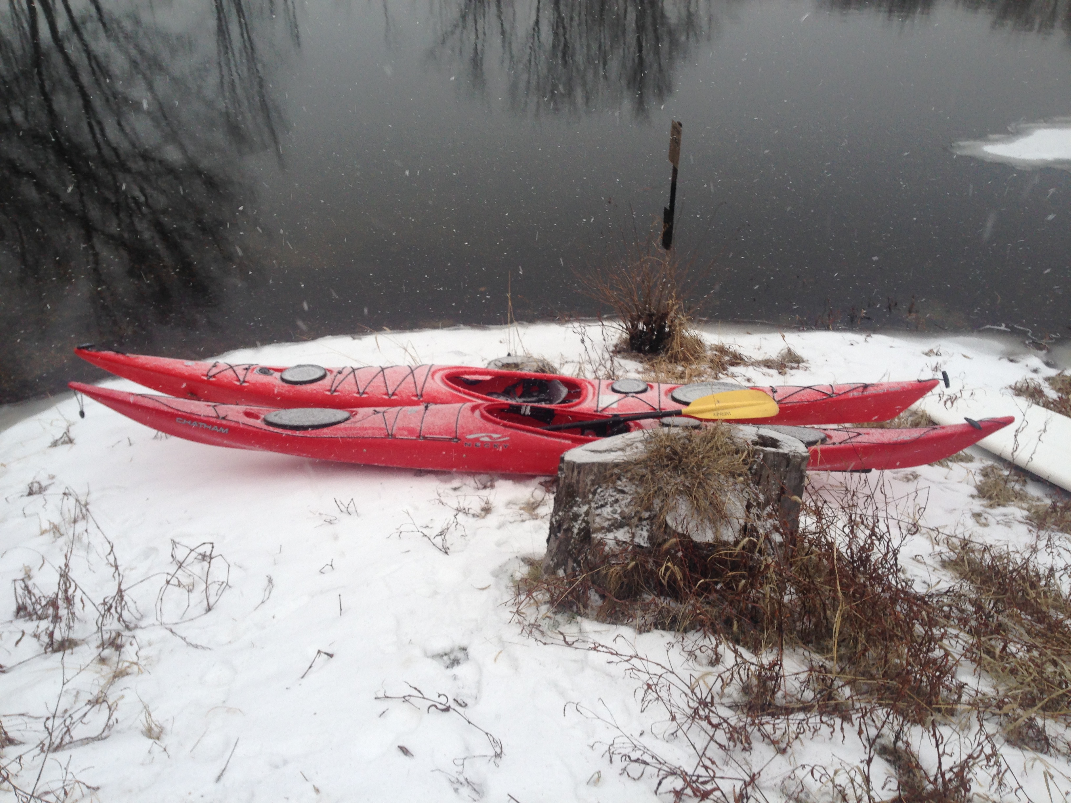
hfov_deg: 55.4
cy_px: 402
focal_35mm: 33
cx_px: 536
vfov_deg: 42.9
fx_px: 1021
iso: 50
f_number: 2.4
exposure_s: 1/174
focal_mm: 4.12
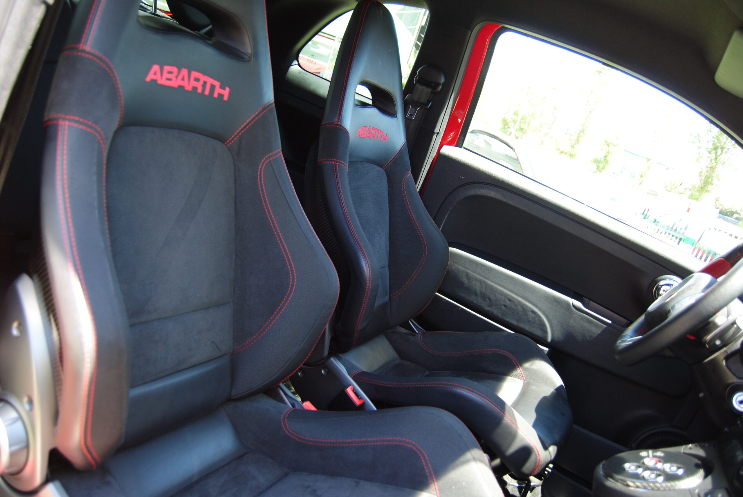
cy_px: 248
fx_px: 558
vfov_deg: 48.1
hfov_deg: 67.3
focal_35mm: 27
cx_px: 372
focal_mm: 18
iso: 200
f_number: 3.5
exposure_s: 1/60
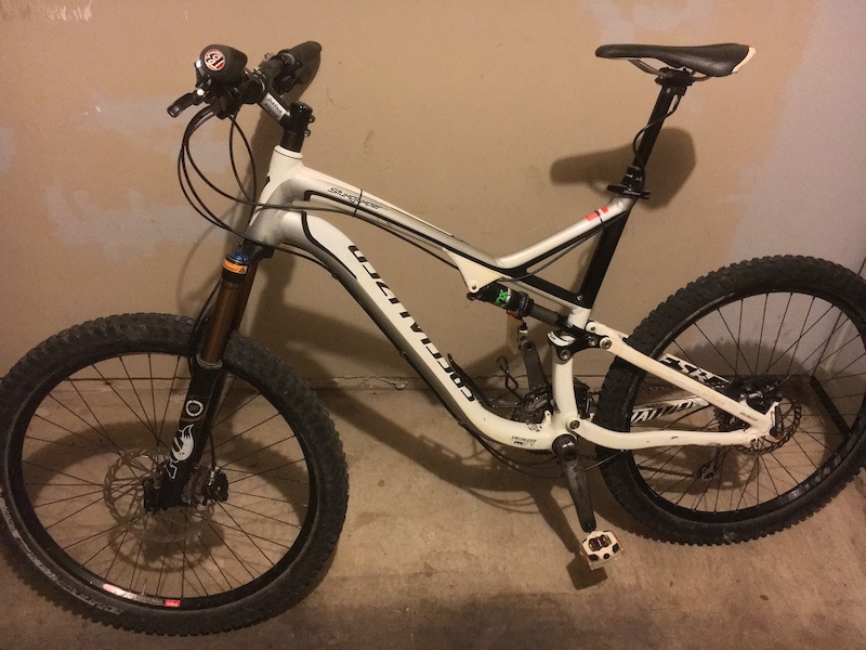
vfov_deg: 48.2
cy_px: 325
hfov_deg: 61.7
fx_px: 726
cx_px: 433
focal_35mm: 29
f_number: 2.2
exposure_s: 1/15
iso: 640
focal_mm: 4.15
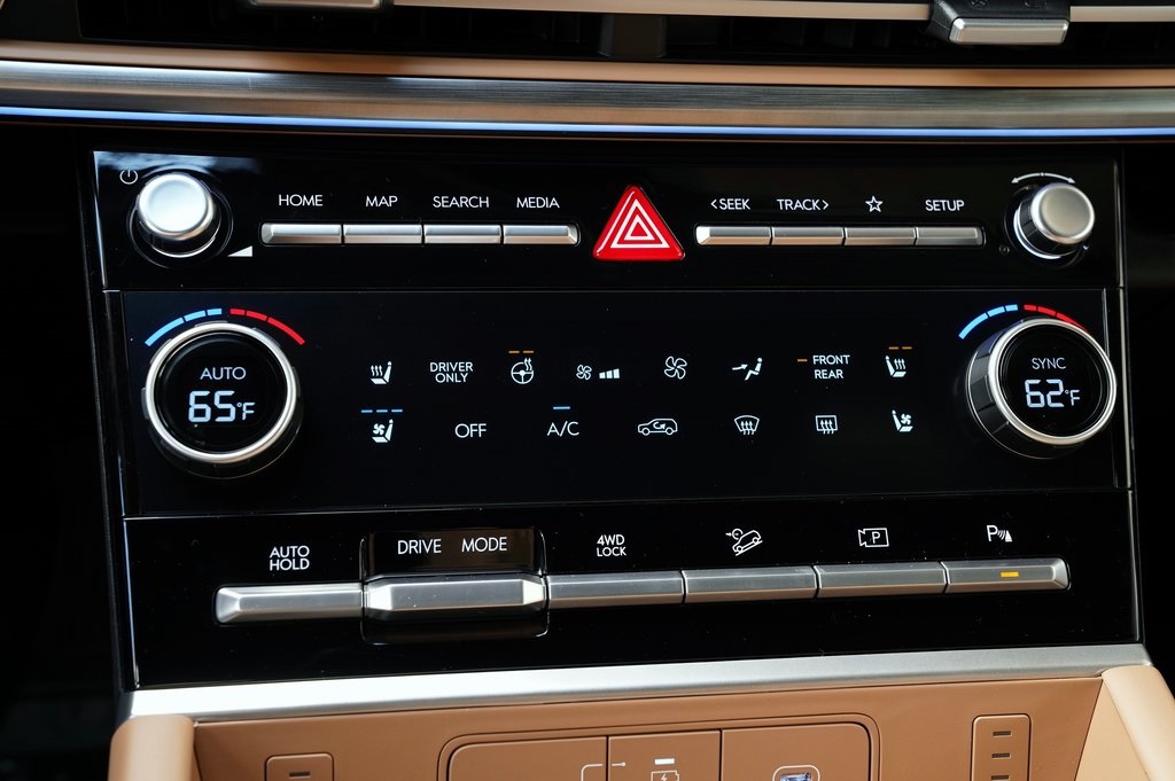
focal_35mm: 44
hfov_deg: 44.5
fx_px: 1435
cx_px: 588
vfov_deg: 30.5
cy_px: 390
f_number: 7.1
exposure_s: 1/50
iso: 1250
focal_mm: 44
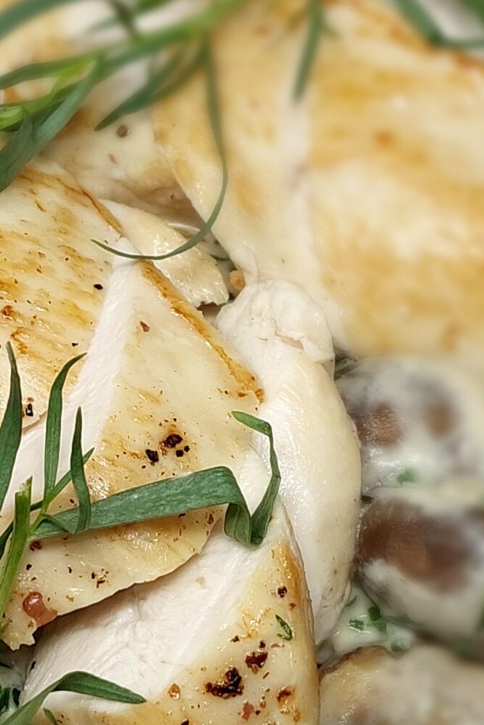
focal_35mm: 66
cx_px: 114
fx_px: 1330
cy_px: 392
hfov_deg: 20.4
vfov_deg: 30.5
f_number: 1.8
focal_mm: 5.23
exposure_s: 1/100
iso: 40
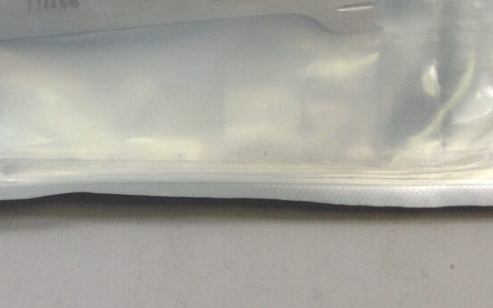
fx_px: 1303
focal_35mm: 97
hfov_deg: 20.8
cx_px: 8
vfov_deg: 13.2
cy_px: -24
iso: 64
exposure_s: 1/60
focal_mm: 4.12
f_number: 2.4
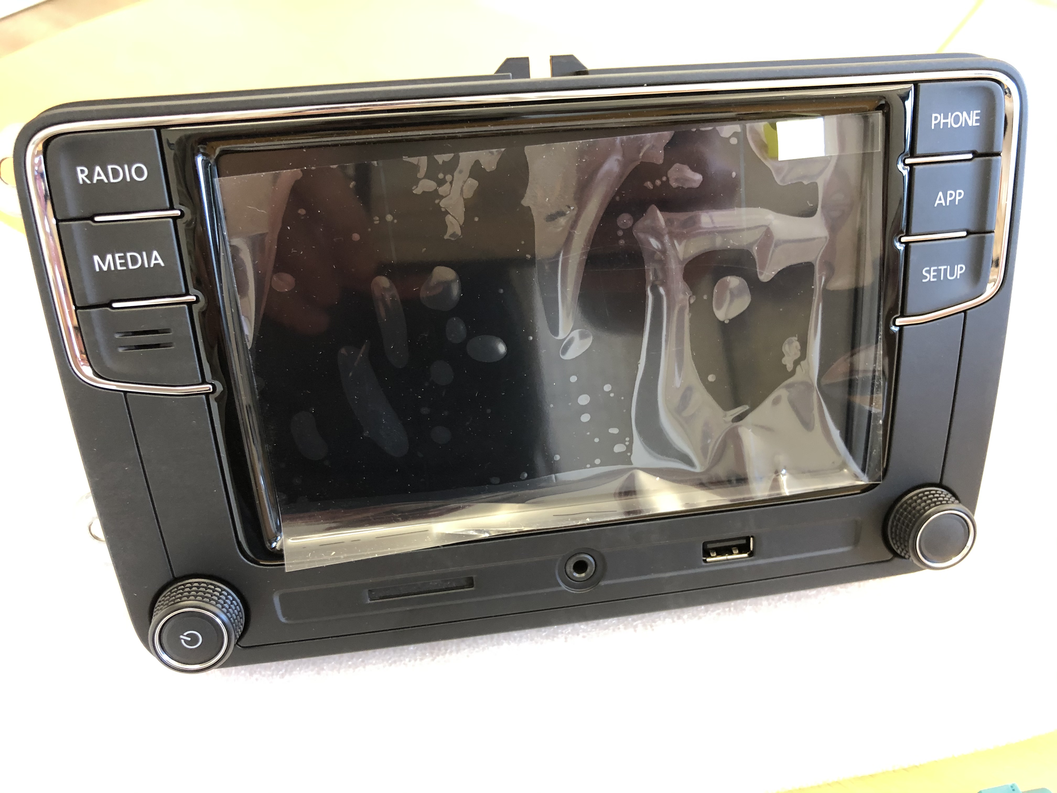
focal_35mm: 28
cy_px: 396
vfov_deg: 49.7
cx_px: 528
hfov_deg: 63.4
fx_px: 855
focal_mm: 4
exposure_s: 1/17
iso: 100
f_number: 1.8
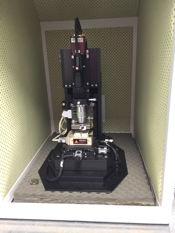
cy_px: 116
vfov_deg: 61.7
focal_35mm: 29
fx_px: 195
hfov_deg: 48.2
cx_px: 88
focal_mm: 4.15
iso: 100
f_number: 2.2
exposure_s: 1/10
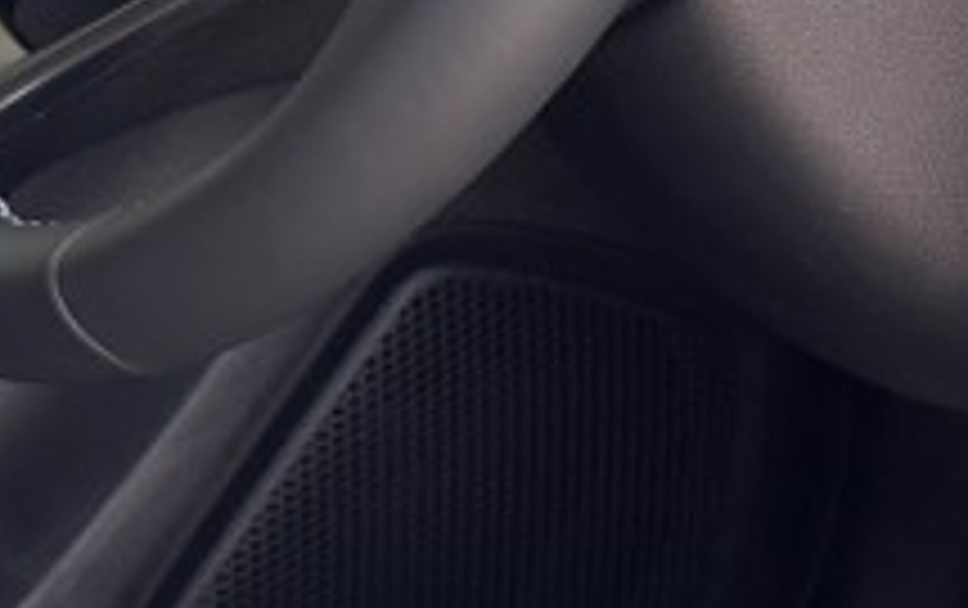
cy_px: 405
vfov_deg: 5.4
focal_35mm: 242
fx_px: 6393
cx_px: 1022
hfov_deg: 8.6
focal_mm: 6.86
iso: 80
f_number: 1.78
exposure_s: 1/126
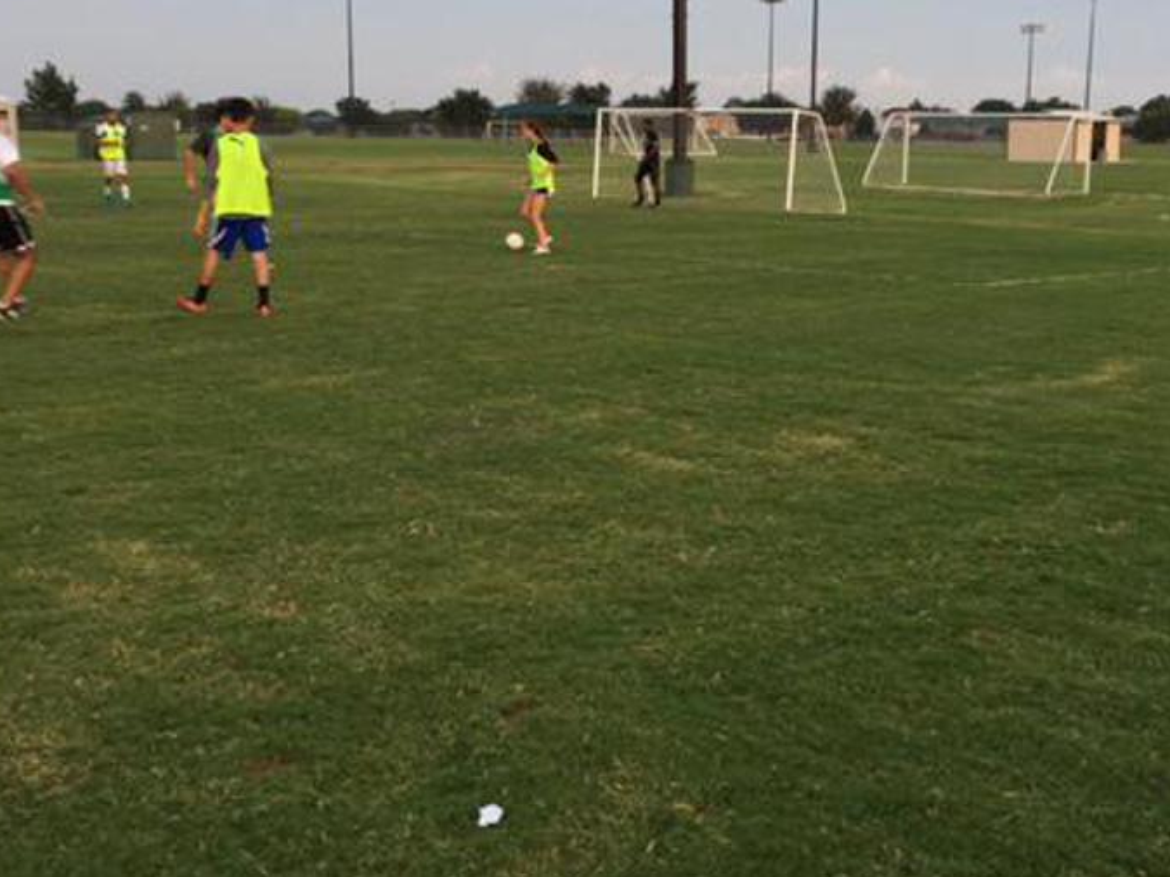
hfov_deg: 42.9
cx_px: 621
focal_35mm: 44
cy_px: 361
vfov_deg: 32.8
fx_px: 1487
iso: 32
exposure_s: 1/60
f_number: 2.2
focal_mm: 4.15
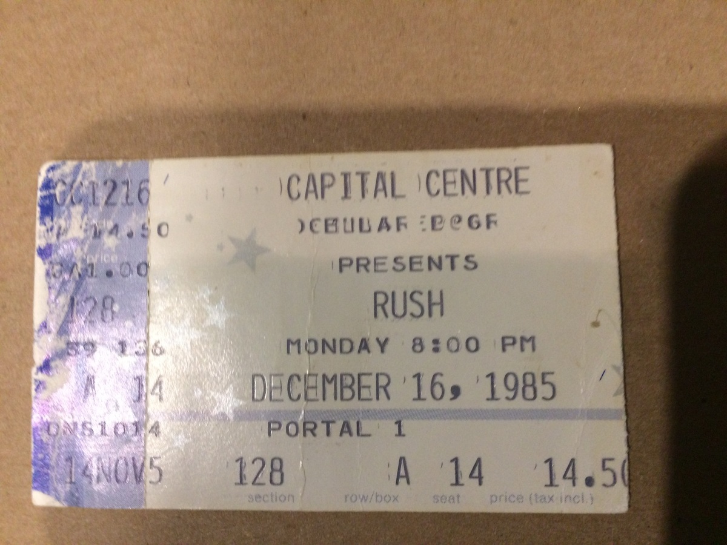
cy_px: 272
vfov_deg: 48.2
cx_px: 364
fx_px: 609
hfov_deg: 61.7
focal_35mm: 29
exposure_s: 1/30
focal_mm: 4.15
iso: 250
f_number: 2.2
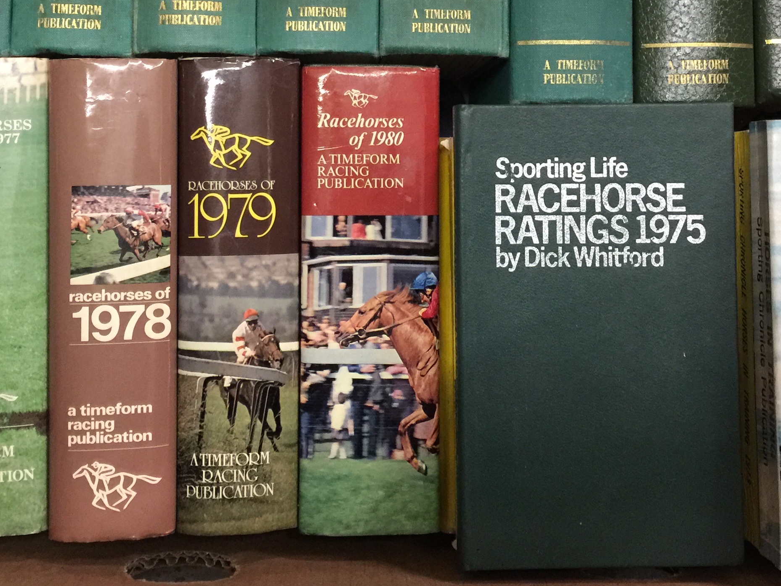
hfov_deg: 37.5
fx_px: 1151
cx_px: 424
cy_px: 101
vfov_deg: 27.9
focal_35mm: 51
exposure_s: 1/8
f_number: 2.2
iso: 160
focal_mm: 4.15
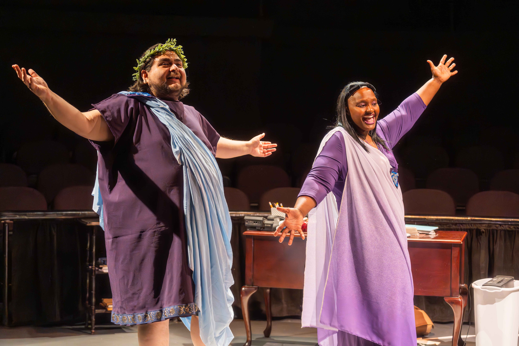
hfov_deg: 28.8
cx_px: 260
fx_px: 1009
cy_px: 173
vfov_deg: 19.5
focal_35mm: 70
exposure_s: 1/500
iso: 4000
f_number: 2.8
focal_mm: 70
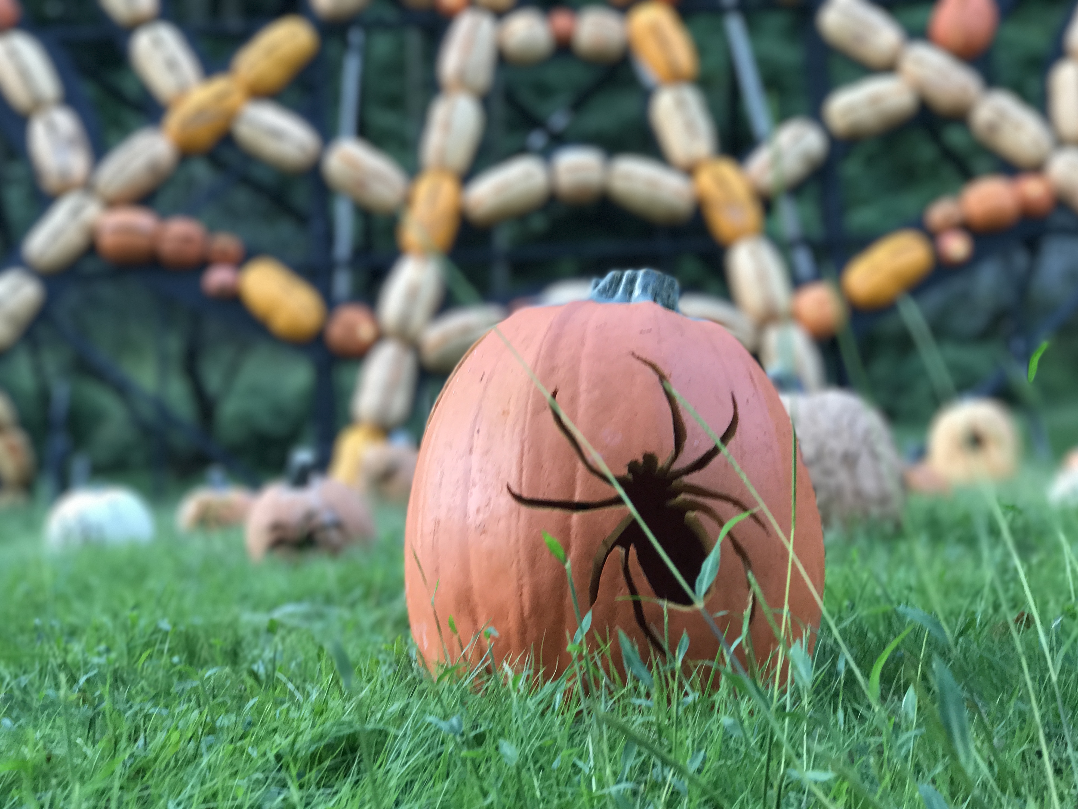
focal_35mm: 58
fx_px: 1806
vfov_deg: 25.2
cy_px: 410
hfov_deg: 33.2
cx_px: 546
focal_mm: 6.6
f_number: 2.8
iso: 125
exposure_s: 1/60
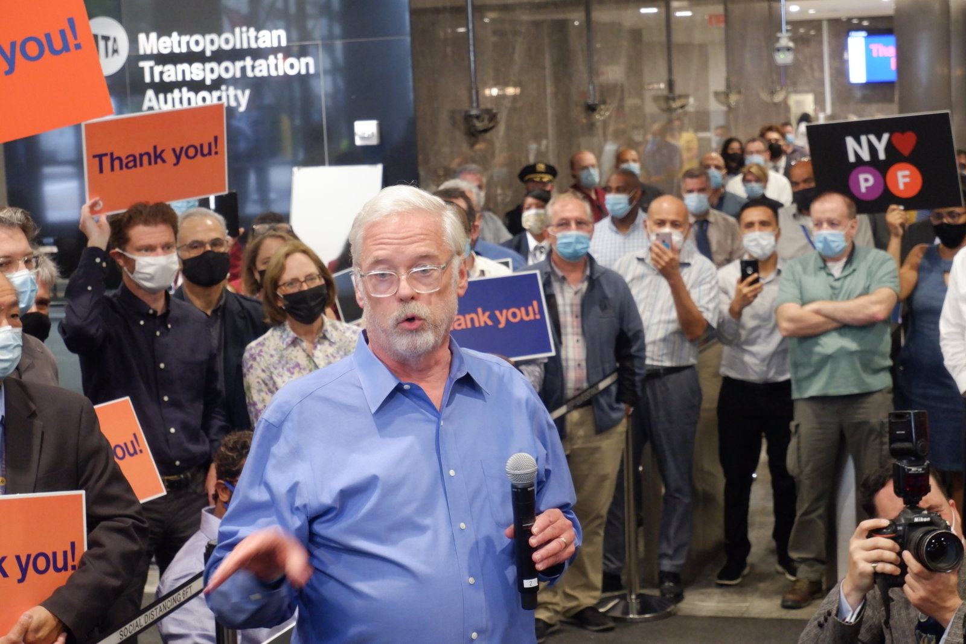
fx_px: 1825
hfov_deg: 29.7
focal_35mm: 68
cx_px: 483
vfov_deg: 20.0
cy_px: 322
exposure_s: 1/30
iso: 3200
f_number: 5.6
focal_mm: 45
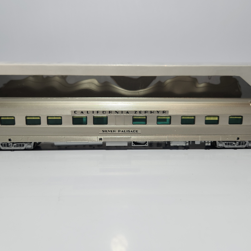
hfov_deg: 57.3
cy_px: 124
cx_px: 121
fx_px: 230
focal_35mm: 28
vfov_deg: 57.3
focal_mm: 5.4
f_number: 1.8
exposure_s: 1/180
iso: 80
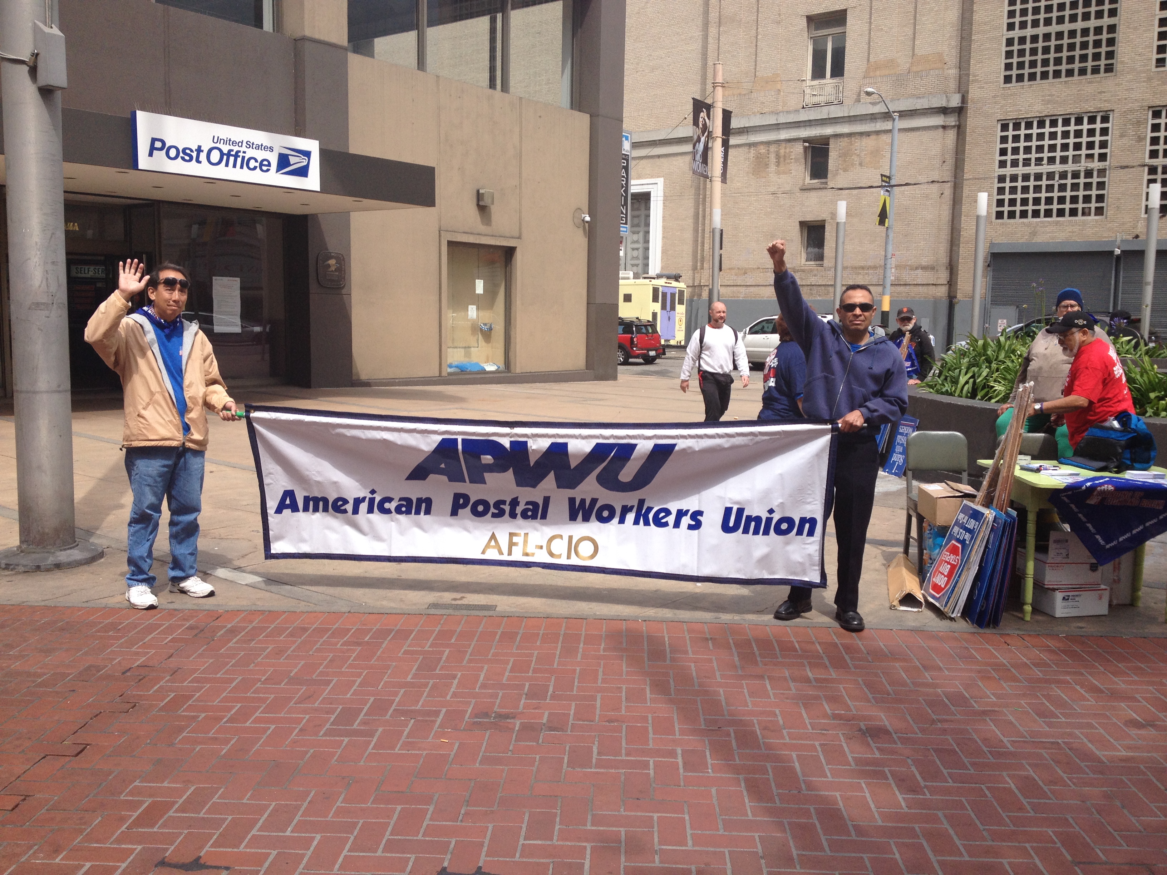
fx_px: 1180
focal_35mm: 35
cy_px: 438
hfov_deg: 52.6
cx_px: 584
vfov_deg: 40.7
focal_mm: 4.28
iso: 50
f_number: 2.4
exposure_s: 1/1284
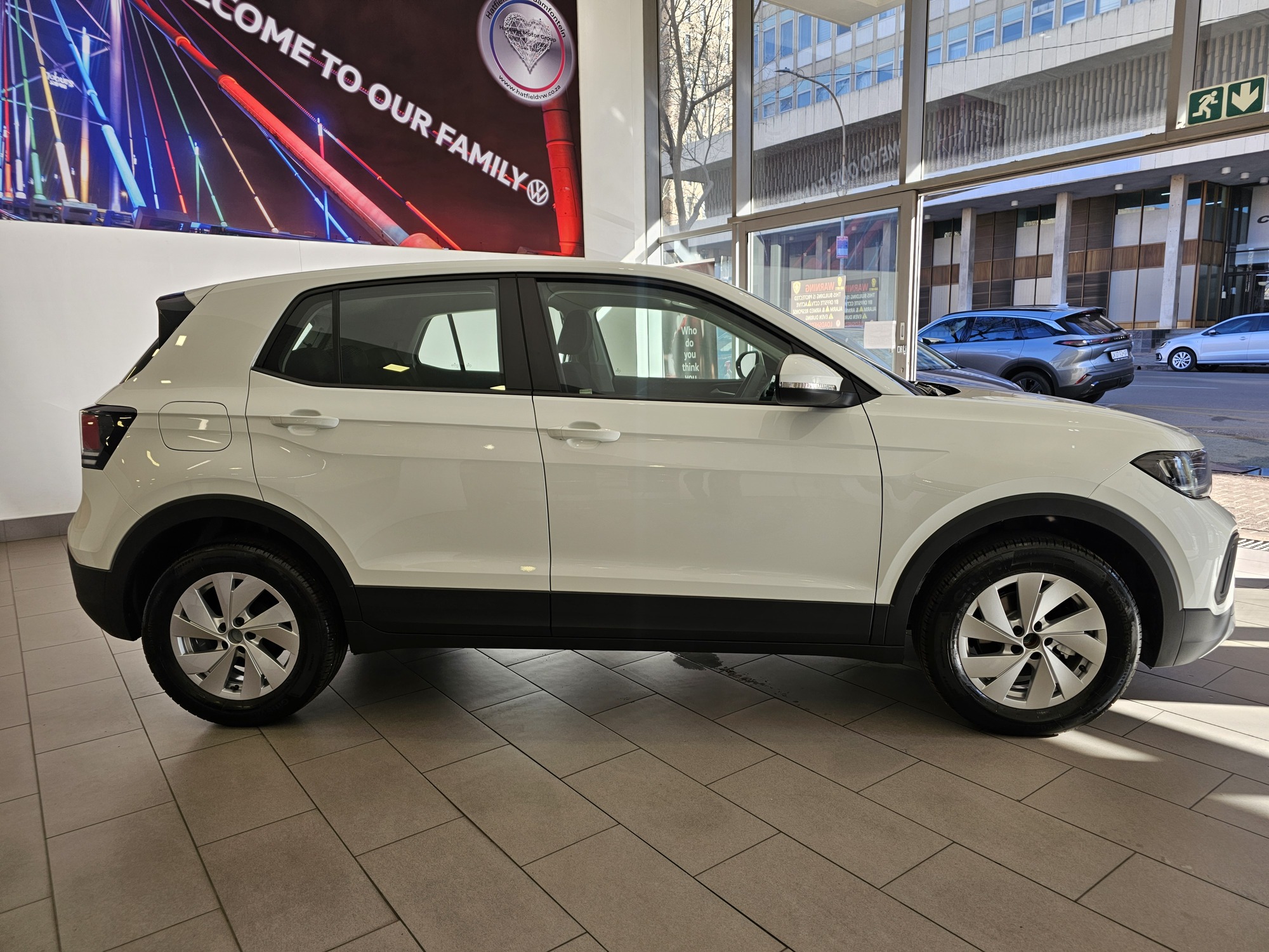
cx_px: 634
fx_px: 843
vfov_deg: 58.9
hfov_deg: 73.9
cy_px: 476
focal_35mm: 23
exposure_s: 1/100
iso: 16
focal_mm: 6.3
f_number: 1.7
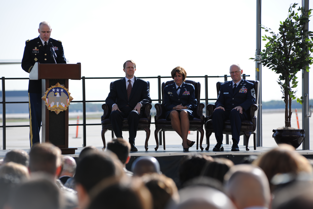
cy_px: 104
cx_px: 156
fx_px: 1739
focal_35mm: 200
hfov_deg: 10.3
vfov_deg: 6.9
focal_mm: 200
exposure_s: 1/400
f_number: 5.6
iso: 100
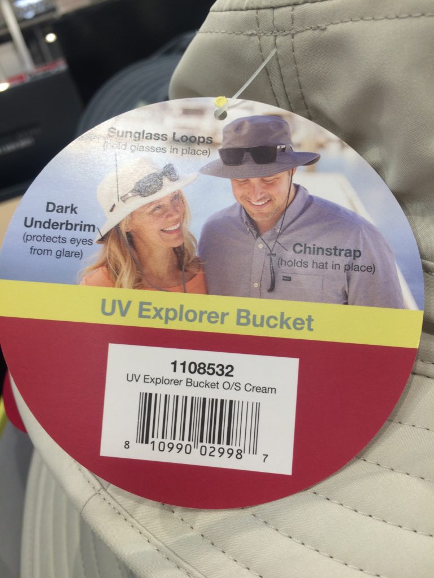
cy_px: 289
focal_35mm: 29
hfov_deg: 48.2
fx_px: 485
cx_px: 217
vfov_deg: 61.7
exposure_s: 1/30
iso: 40
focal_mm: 4.15
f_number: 2.2
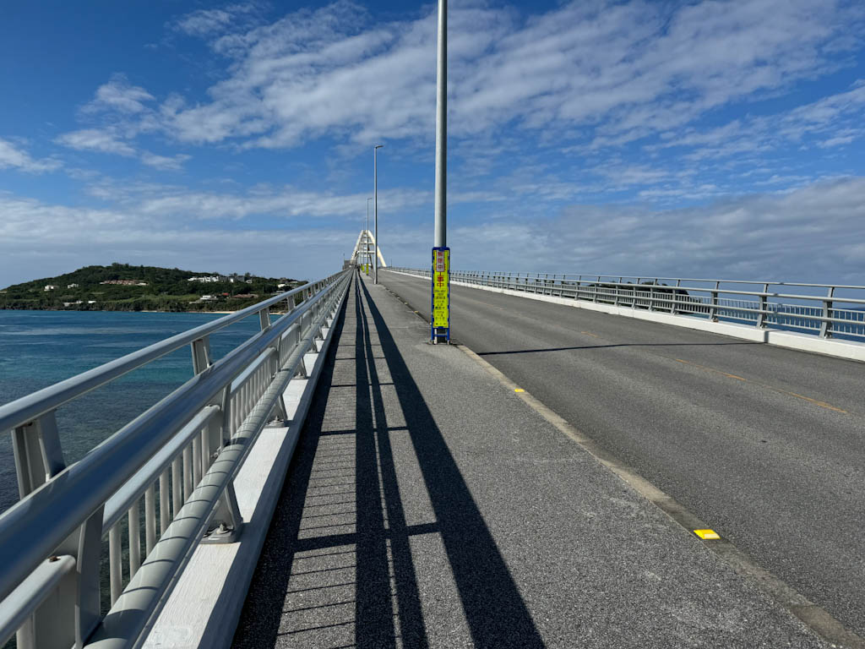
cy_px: 324
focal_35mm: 24
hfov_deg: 71.6
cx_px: 432
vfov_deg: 56.8
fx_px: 600
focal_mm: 6.86
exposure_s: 1/8000
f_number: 1.8
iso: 80
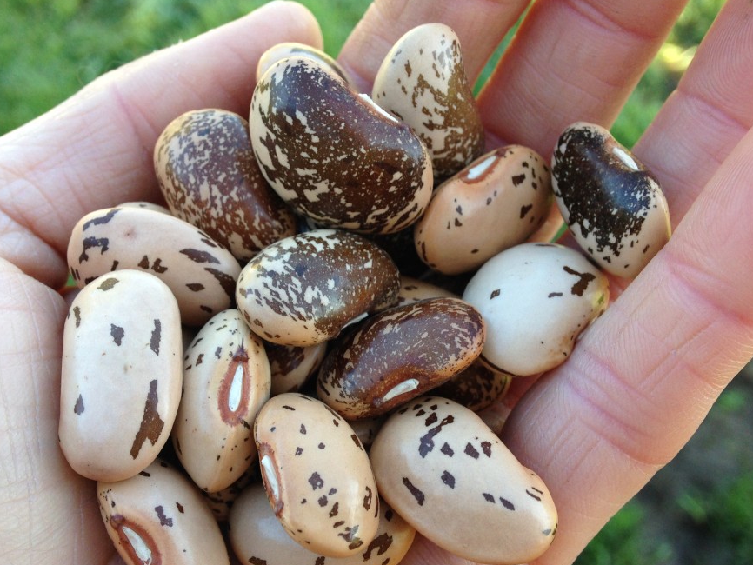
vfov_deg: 36.8
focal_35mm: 39
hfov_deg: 47.8
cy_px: 314
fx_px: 849
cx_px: 331
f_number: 2.4
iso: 64
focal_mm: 4.12
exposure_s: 1/120
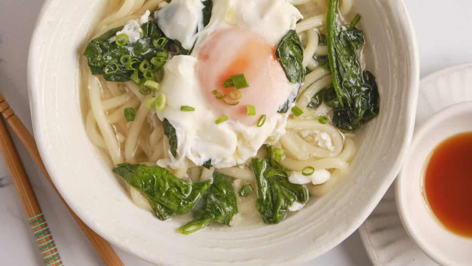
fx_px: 1302
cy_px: 22
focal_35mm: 104
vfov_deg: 11.6
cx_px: 236
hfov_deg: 20.6
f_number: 9
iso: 160
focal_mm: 44
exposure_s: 1/125
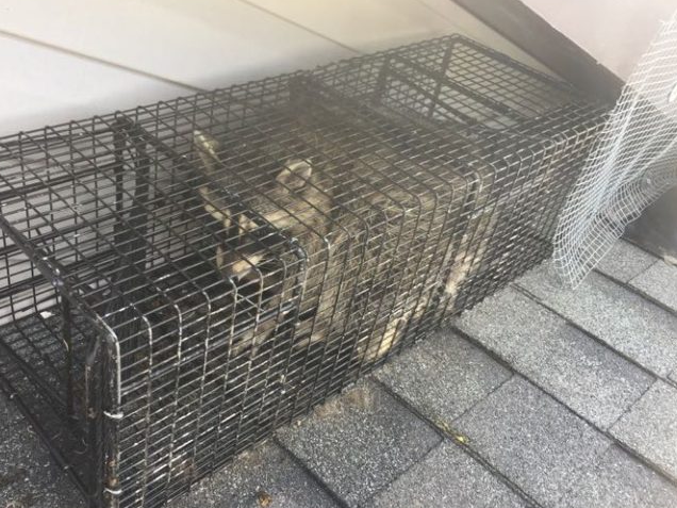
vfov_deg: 40.7
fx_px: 685
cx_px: 290
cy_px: 261
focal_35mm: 35
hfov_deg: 52.4
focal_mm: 4.15
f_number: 2.2
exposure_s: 1/120
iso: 32
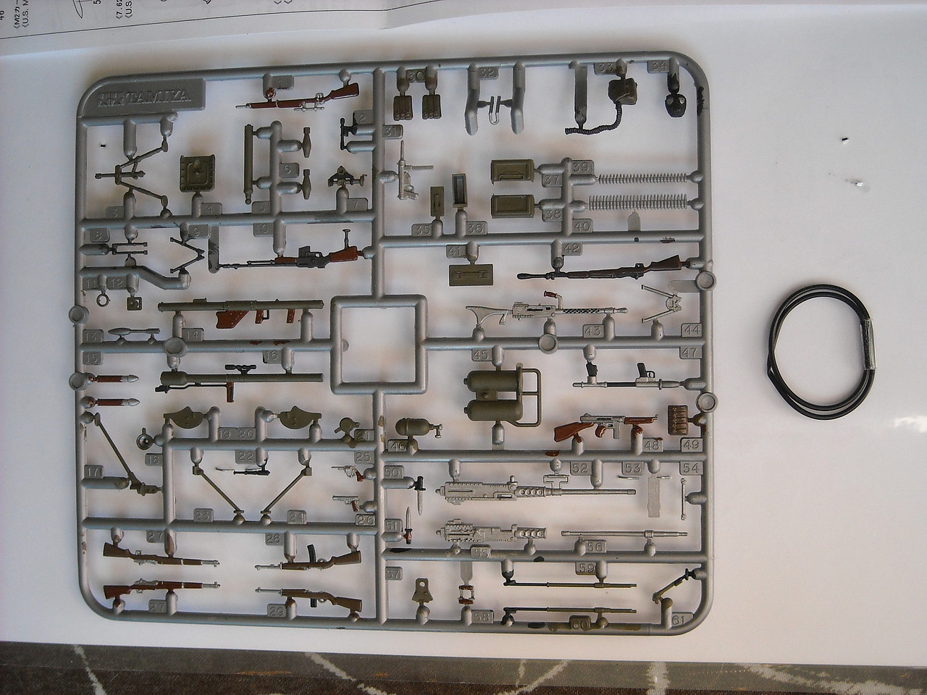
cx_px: 464
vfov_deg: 29.7
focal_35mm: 49
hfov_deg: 38.9
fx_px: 1312
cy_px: 348
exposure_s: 1/141
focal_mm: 7.92
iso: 259
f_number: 3.2
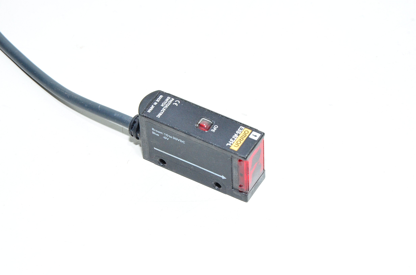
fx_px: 1816
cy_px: 138
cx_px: 208
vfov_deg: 8.7
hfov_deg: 13.1
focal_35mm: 158
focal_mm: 105
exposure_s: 1/50
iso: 1600
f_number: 16
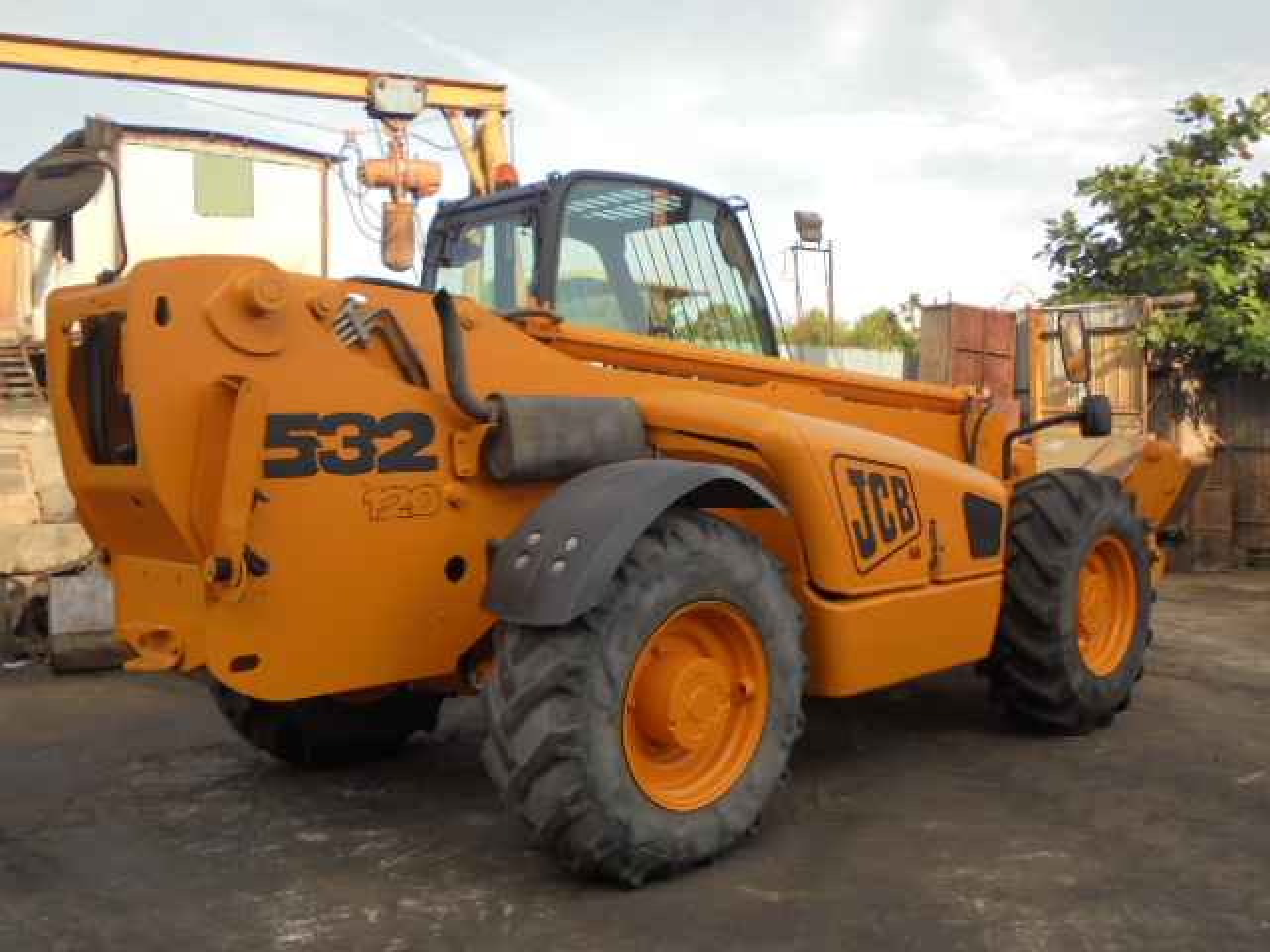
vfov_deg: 41.8
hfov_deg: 54.0
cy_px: 476
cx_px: 635
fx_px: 1247
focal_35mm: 34
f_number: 4
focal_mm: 6.1
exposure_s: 1/250
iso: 100
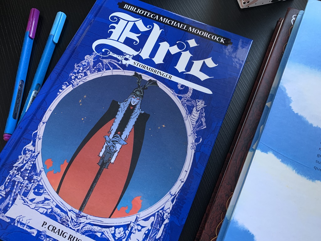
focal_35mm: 26
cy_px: 120
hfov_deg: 67.3
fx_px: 241
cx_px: 160
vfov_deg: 53.1
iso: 250
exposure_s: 1/60
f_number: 1.8
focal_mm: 4.25
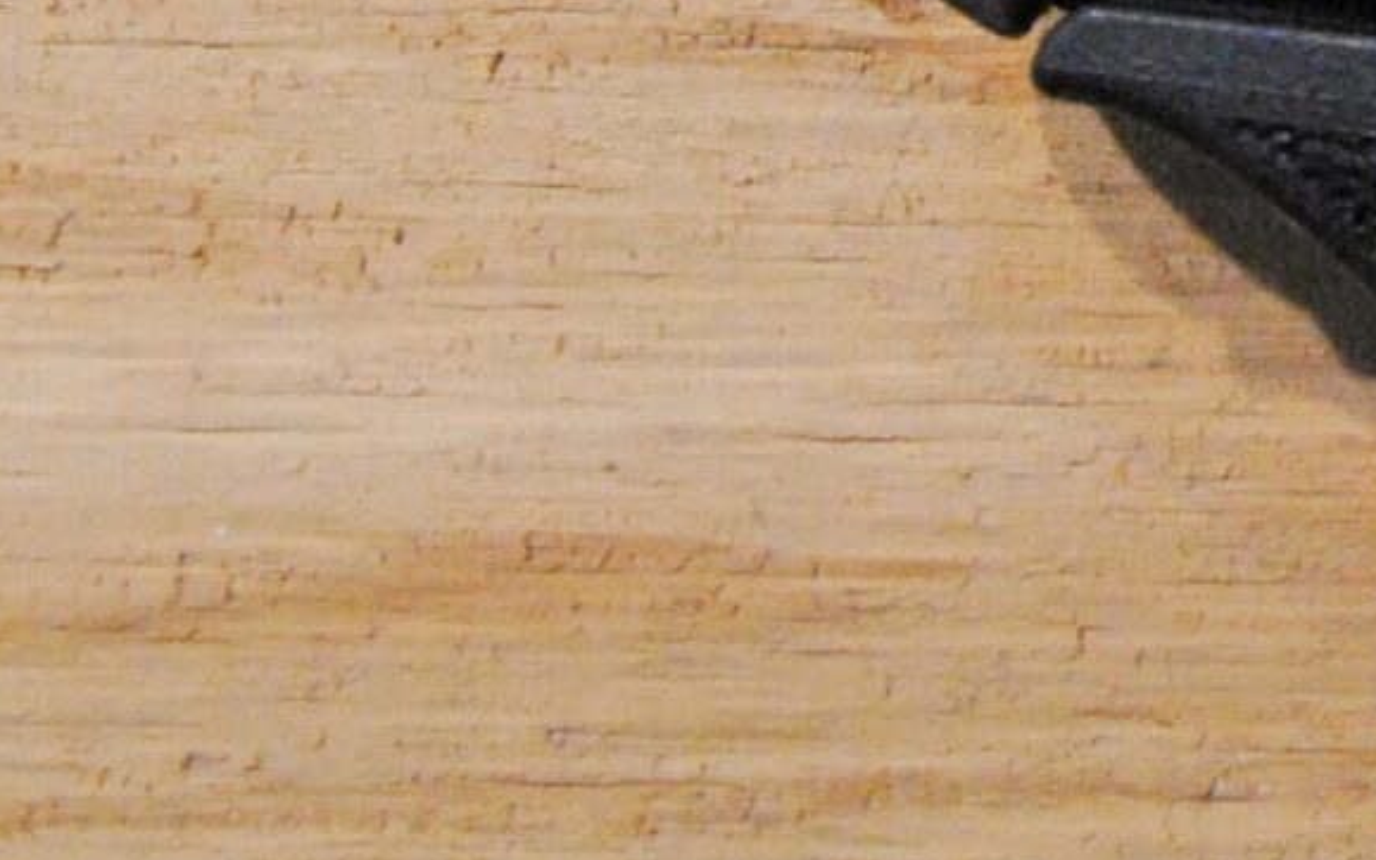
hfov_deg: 14.6
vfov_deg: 9.6
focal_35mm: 130
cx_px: 2236
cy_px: -616
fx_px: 4876
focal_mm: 24
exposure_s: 1/60
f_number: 9
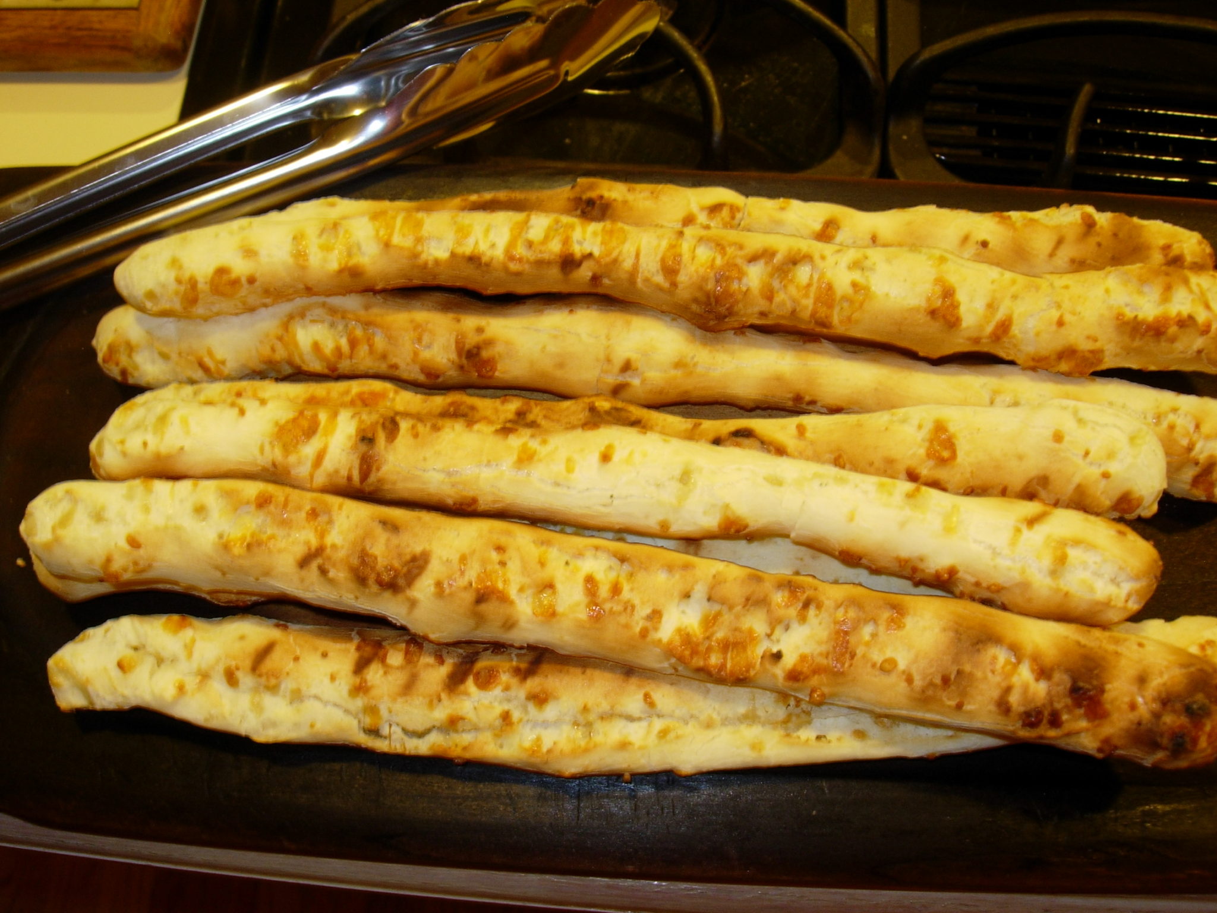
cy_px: 456
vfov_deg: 37.7
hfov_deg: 49.0
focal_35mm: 38
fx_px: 1336
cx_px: 608
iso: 79
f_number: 4.8
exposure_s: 1/4.7
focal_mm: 7.8
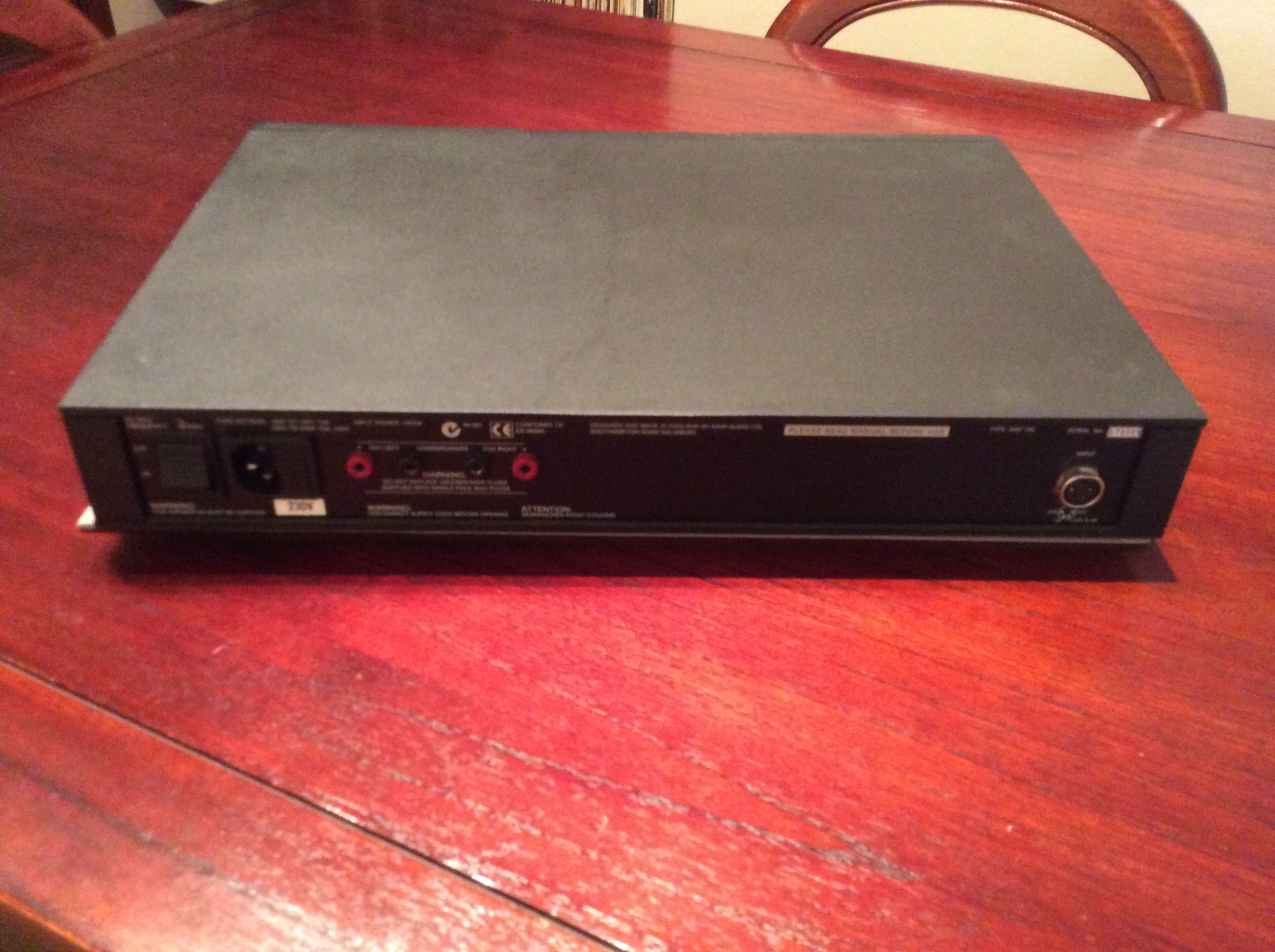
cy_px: 476
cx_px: 638
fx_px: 1177
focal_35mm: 32
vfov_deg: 44.1
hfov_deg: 56.9
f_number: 2.4
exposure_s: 1/17
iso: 500
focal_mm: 3.3
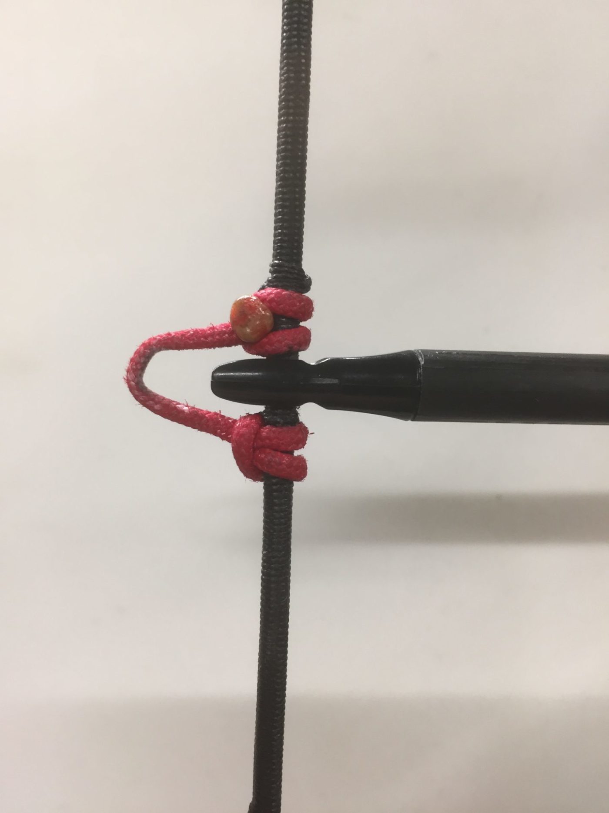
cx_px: 304
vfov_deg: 61.7
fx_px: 680
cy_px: 406
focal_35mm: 29
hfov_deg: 48.2
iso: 40
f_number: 2.2
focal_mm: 4.15
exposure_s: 1/30
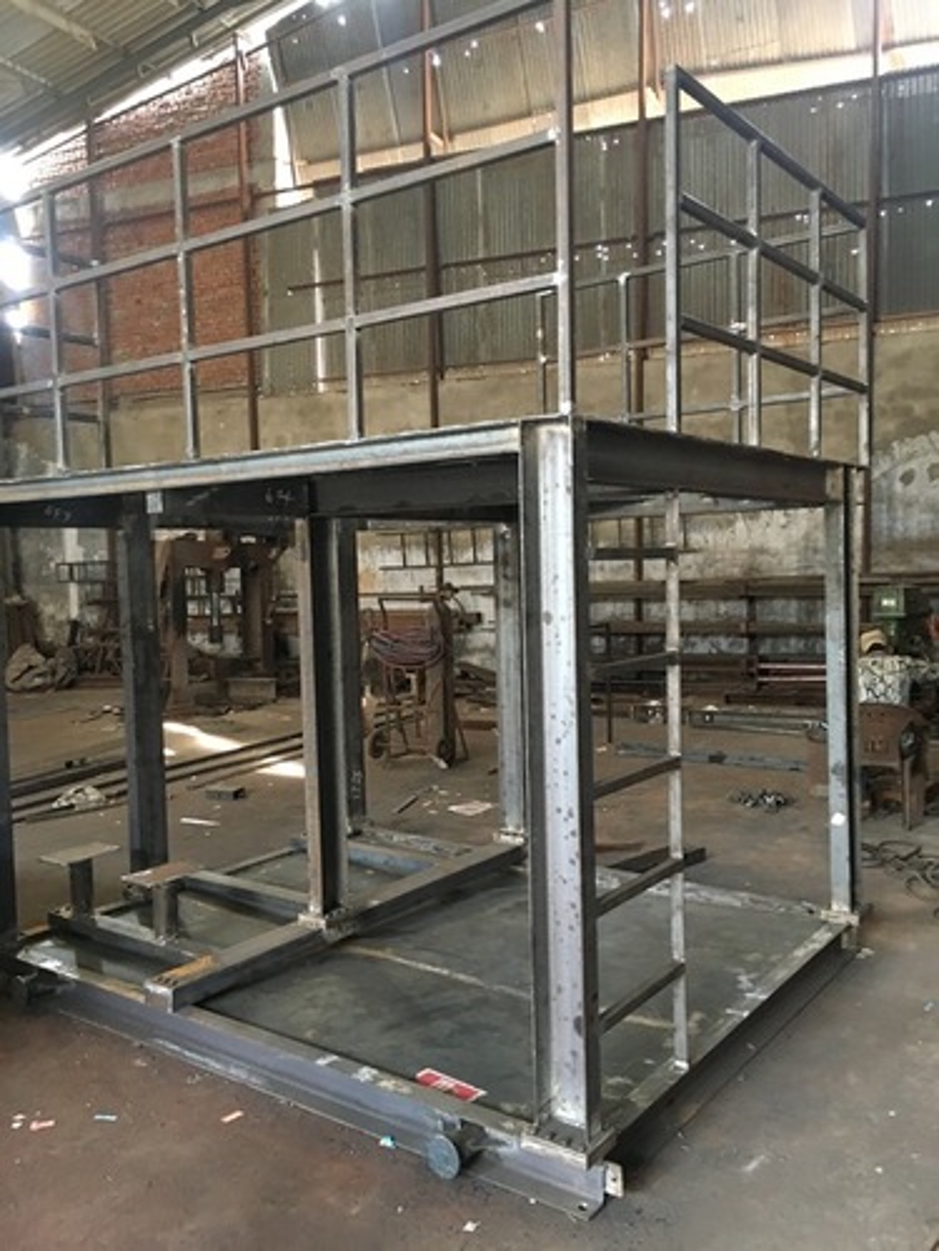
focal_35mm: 29
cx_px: 470
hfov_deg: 48.2
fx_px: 1049
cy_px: 626
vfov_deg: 61.7
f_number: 2.2
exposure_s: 1/20
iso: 200
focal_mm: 4.15
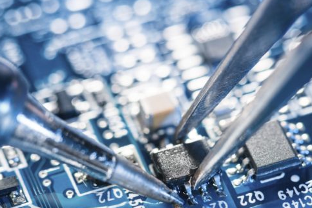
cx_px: 149
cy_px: 118
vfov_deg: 8.2
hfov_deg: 12.3
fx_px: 1447
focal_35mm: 167
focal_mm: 105
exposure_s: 1/200
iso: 160
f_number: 9
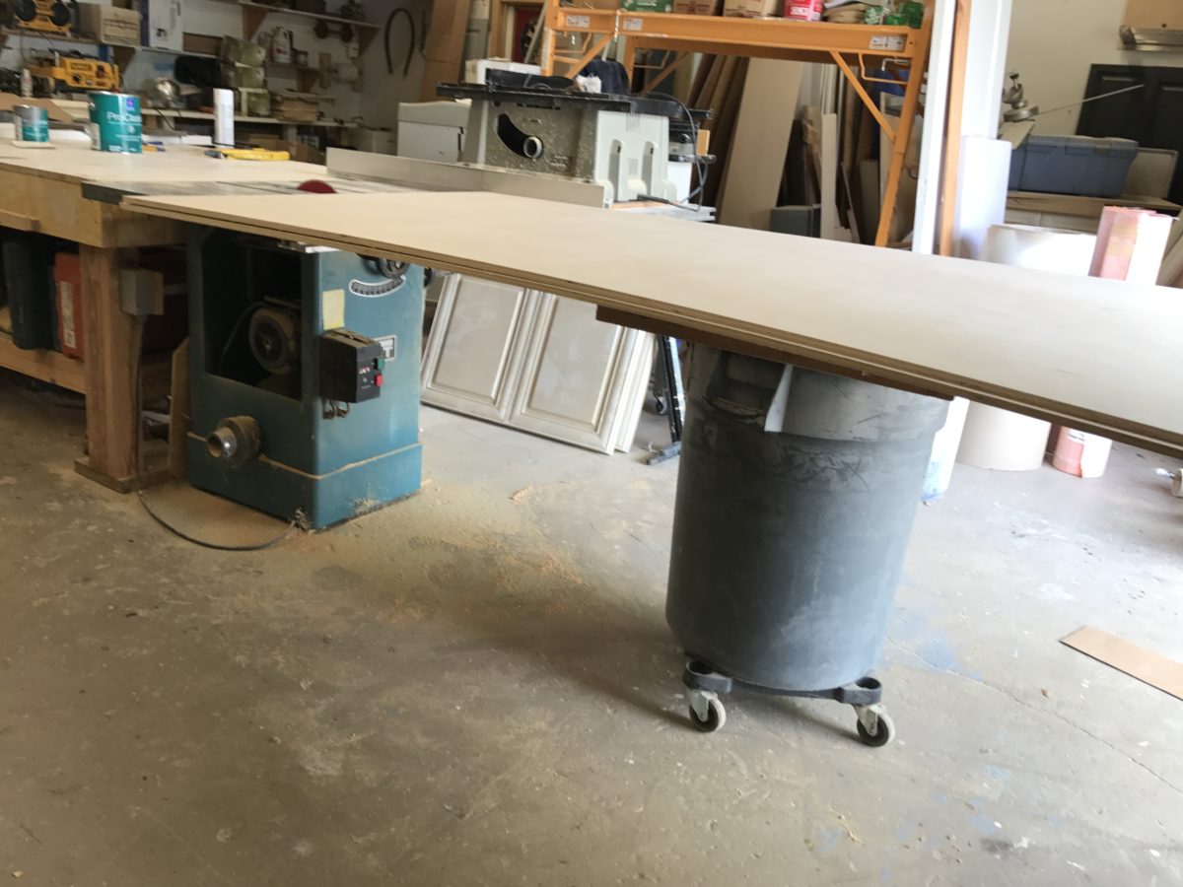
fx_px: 957
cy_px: 444
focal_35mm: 28
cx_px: 592
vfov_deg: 49.7
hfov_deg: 63.4
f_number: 1.8
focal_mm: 3.99
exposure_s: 1/60
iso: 25
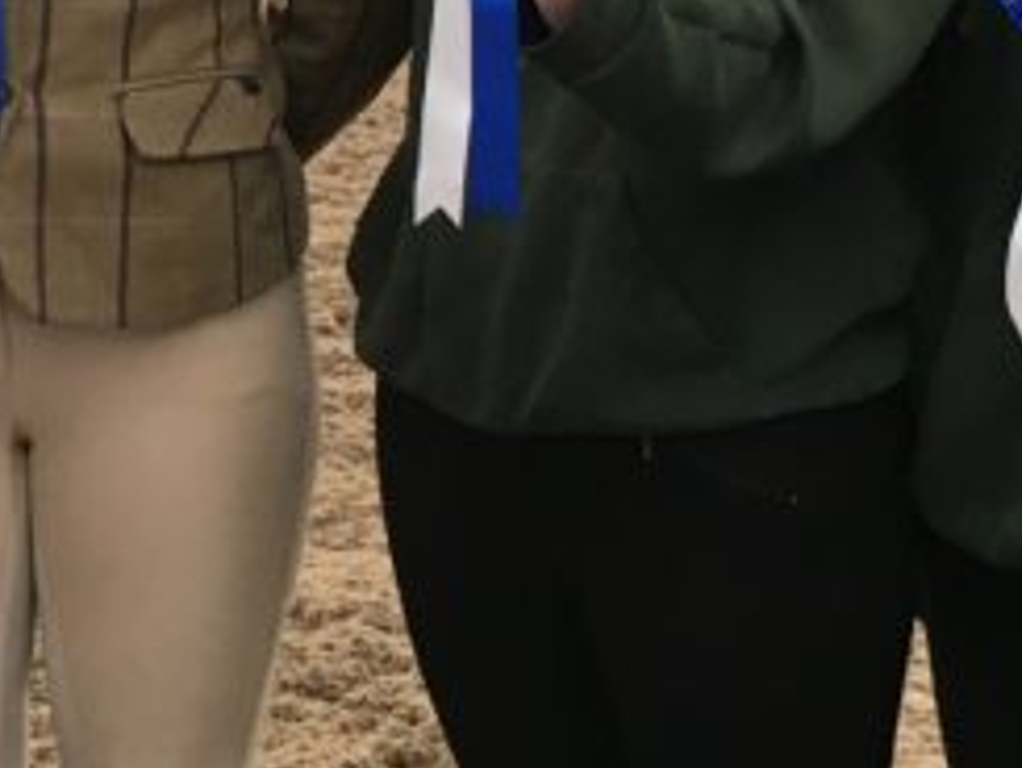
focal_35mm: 122
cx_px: -58
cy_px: 123
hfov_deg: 15.8
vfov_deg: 12.1
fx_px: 3604
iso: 40
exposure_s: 1/33
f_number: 2.2
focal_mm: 4.15
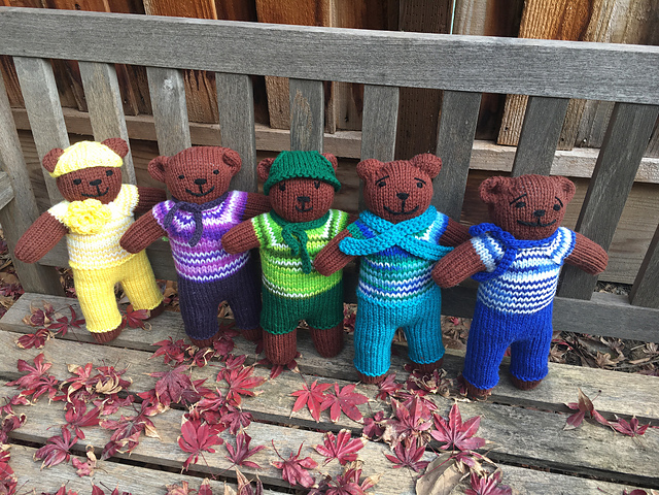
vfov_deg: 48.2
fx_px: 552
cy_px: 248
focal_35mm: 29
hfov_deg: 61.7
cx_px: 330
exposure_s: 1/120
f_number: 2.2
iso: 25
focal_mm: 4.15
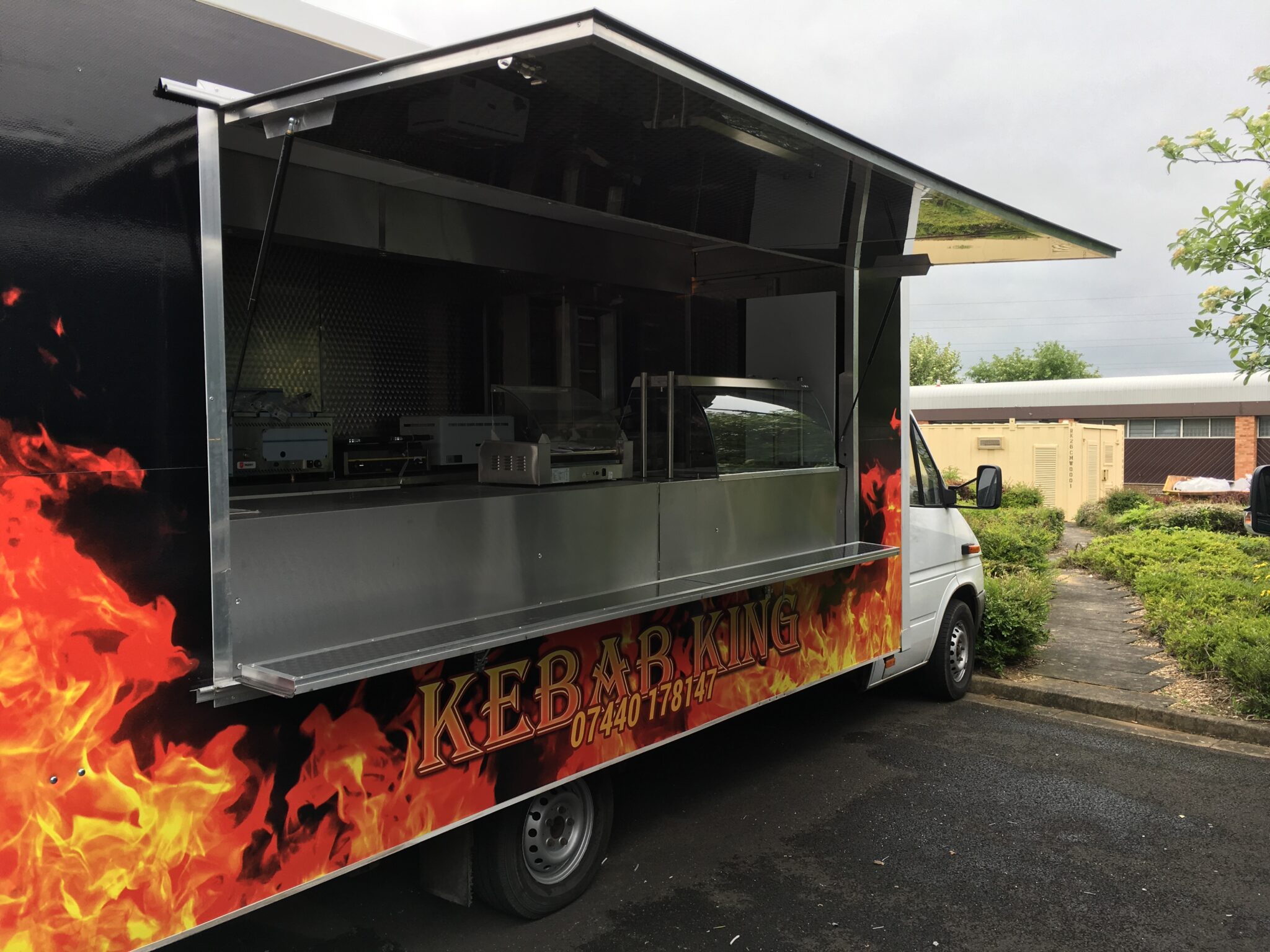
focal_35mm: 29
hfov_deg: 61.7
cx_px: 635
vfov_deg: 48.2
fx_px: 1064
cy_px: 476
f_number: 2.2
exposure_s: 1/368
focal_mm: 4.15
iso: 25
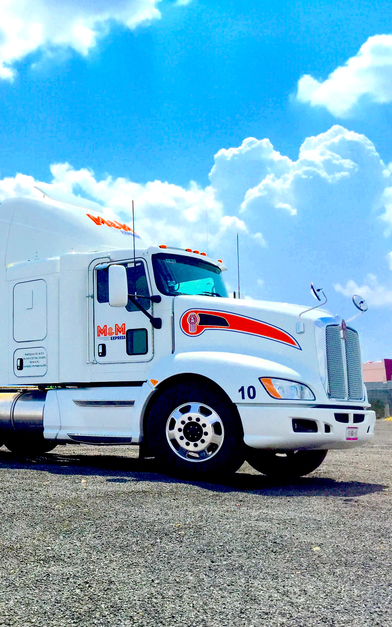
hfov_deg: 28.6
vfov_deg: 47.2
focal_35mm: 42
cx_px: -2
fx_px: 718
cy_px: 309
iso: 32
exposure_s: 1/3968
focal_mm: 4.15
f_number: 2.2
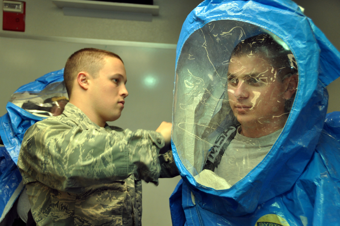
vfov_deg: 28.0
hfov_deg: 41.2
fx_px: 453
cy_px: 113
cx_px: 170
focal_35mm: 48
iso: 800
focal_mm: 32
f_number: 4
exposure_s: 1/125
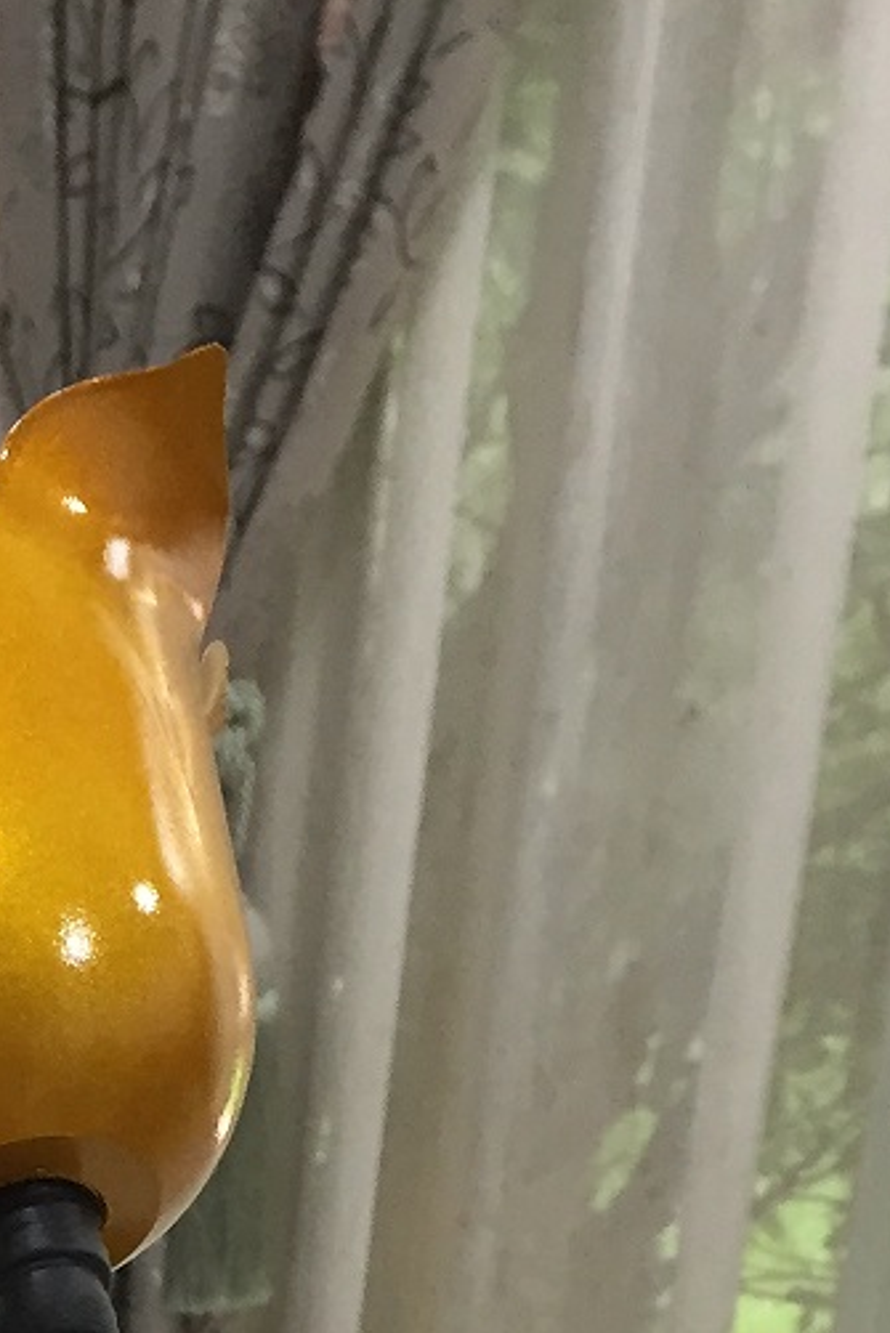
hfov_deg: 13.5
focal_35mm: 98
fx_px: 3631
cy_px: 2103
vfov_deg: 18.1
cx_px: -234
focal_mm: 4.15
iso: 125
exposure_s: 1/33
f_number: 2.2
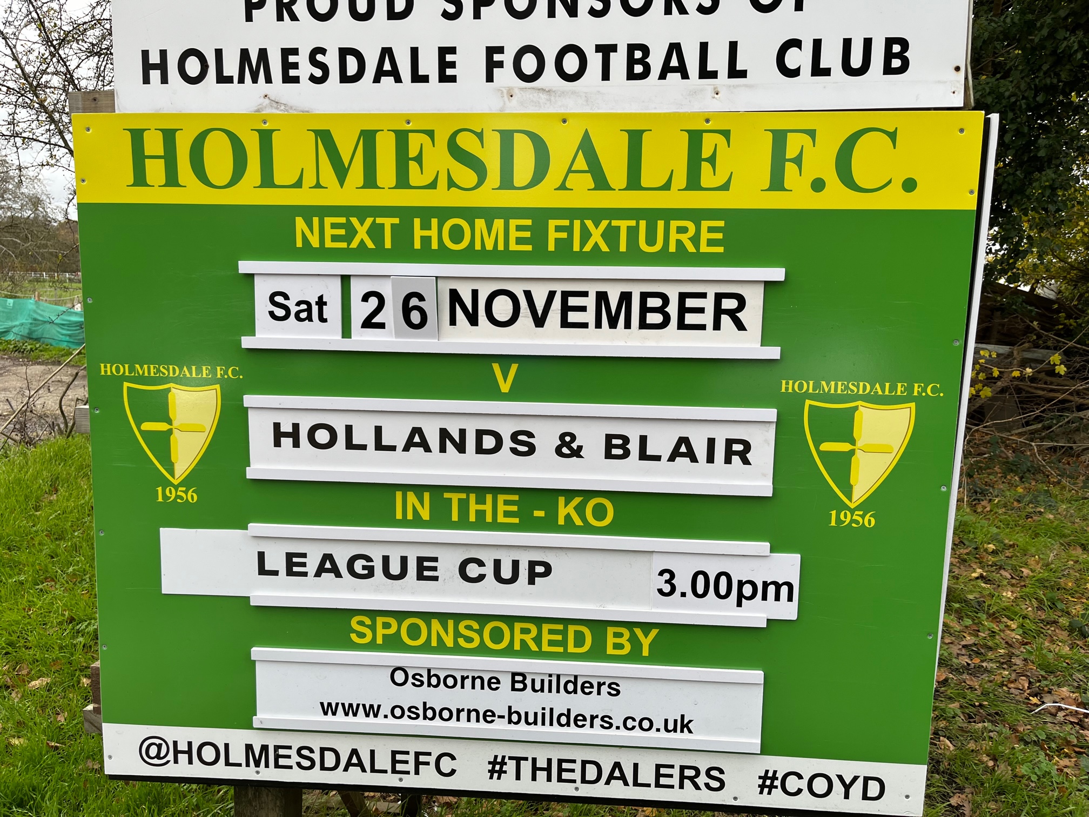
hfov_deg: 67.3
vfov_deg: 53.1
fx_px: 818
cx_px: 544
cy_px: 408
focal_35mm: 26
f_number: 1.6
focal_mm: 5.1
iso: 32
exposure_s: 1/149
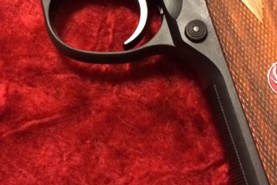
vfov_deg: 15.9
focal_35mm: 85
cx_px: 108
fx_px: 654
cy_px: 26
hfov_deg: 23.9
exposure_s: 1/15
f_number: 2.2
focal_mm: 4.12
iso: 640
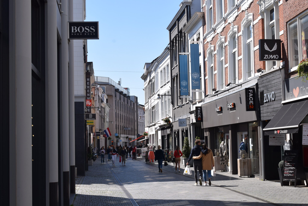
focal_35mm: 60
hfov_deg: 33.4
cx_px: 154
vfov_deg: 22.7
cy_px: 103
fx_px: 514
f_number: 9
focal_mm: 40
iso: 200
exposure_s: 1/320
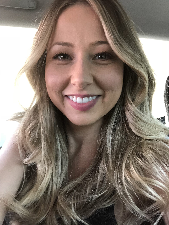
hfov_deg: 44.2
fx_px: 208
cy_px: 112
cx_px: 84
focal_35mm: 32
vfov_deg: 56.8
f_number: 2.2
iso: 320
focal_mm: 2.87
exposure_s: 1/40
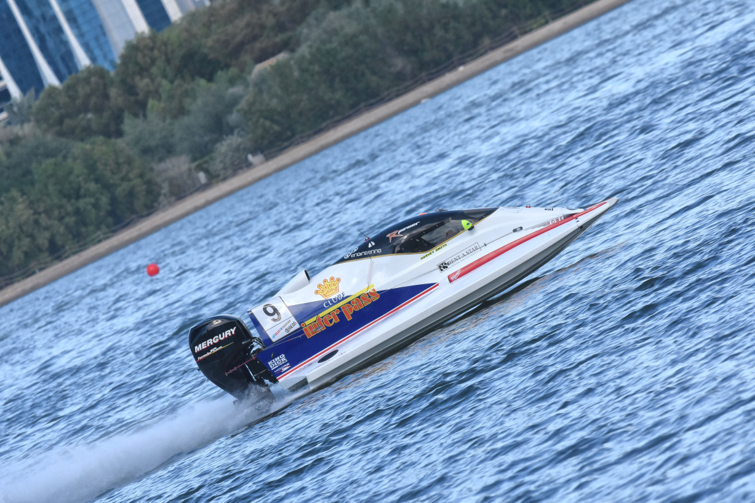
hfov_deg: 3.4
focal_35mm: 600
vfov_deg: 2.3
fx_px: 12582
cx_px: 378
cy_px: 252
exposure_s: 1/1600
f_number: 8
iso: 1000
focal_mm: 400
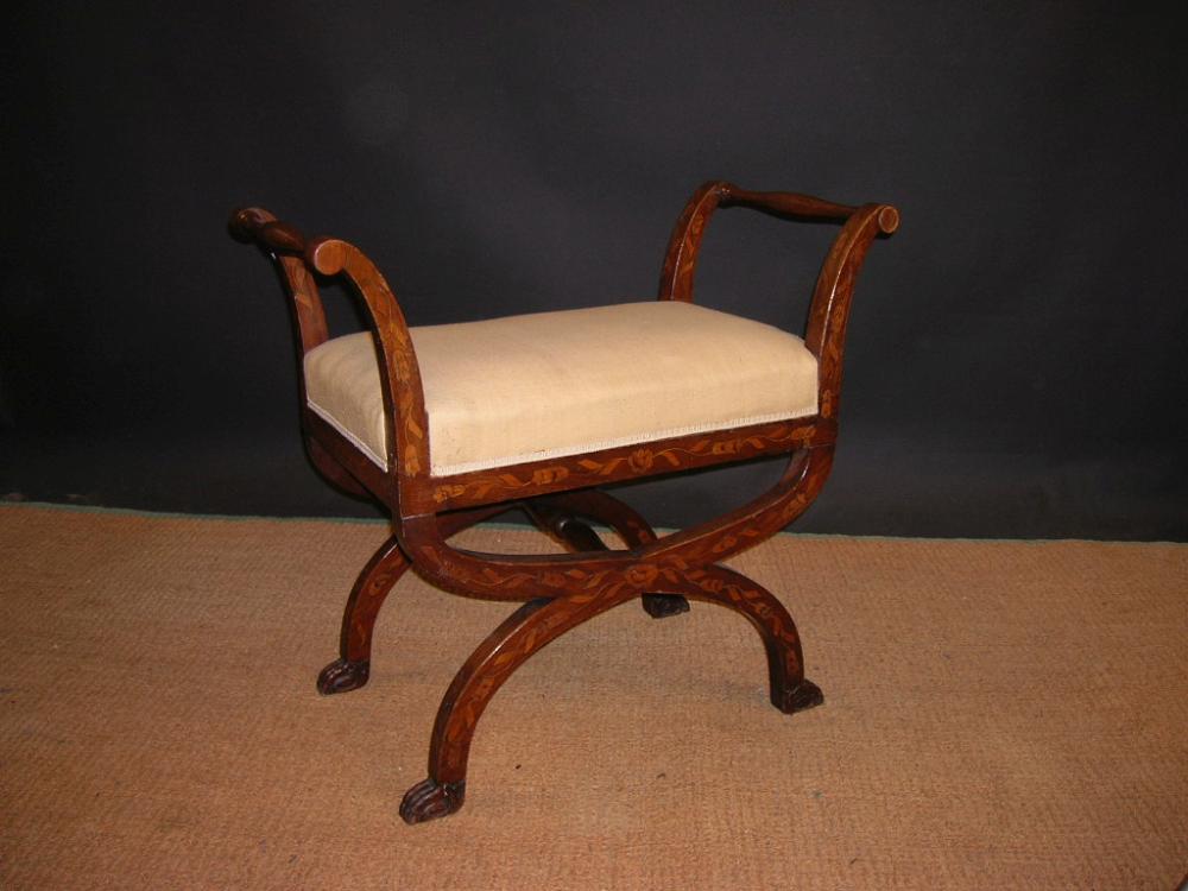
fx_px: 1201
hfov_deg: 52.6
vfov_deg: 40.7
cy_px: 446
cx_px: 594
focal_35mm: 35
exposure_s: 1/60.1
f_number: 2.9
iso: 50
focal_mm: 5.8
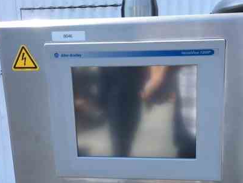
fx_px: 323
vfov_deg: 31.2
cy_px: 131
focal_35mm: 46
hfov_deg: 41.0
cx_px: 147
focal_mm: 4.15
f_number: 2.2
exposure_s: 1/487
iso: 25
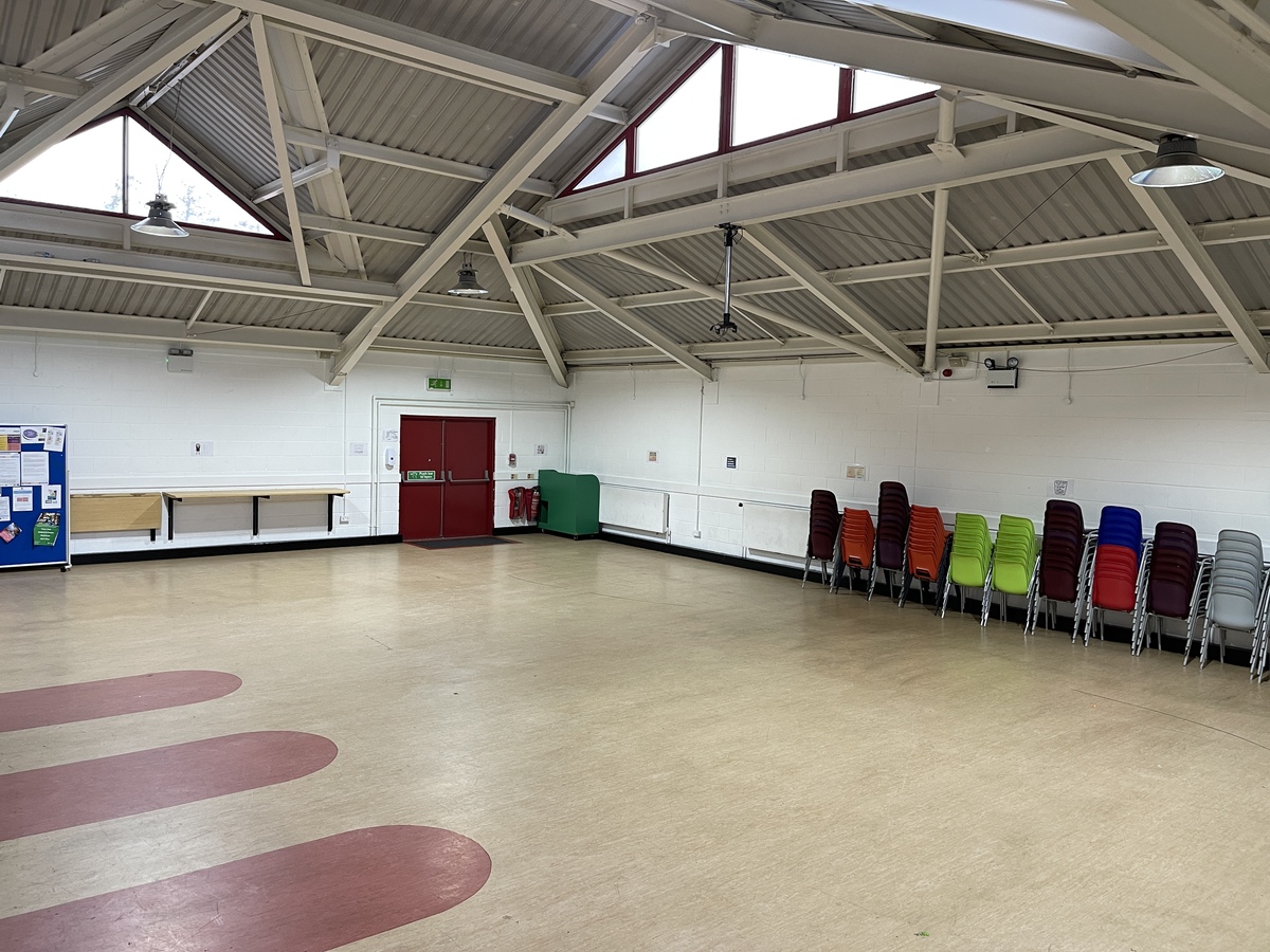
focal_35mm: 26
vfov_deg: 53.1
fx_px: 954
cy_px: 476
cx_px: 635
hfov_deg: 67.3
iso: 80
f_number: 1.6
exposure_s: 1/50
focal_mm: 5.1
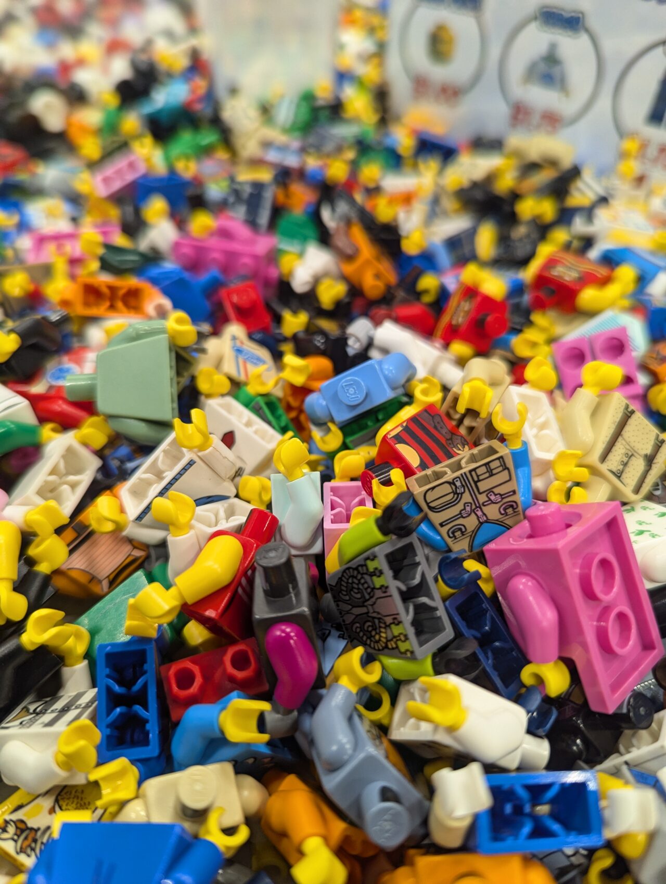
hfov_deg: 56.9
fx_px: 614
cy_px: 442
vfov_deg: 71.5
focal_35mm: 24
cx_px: 333
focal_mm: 6.81
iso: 314
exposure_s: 1/65
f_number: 1.85
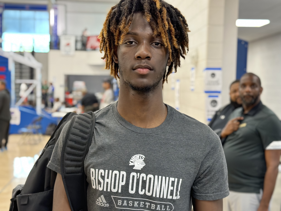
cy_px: 106
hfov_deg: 39.7
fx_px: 390
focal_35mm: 48
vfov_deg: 30.3
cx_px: 140
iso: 250
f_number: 1.78
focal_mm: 6.86
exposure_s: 1/60
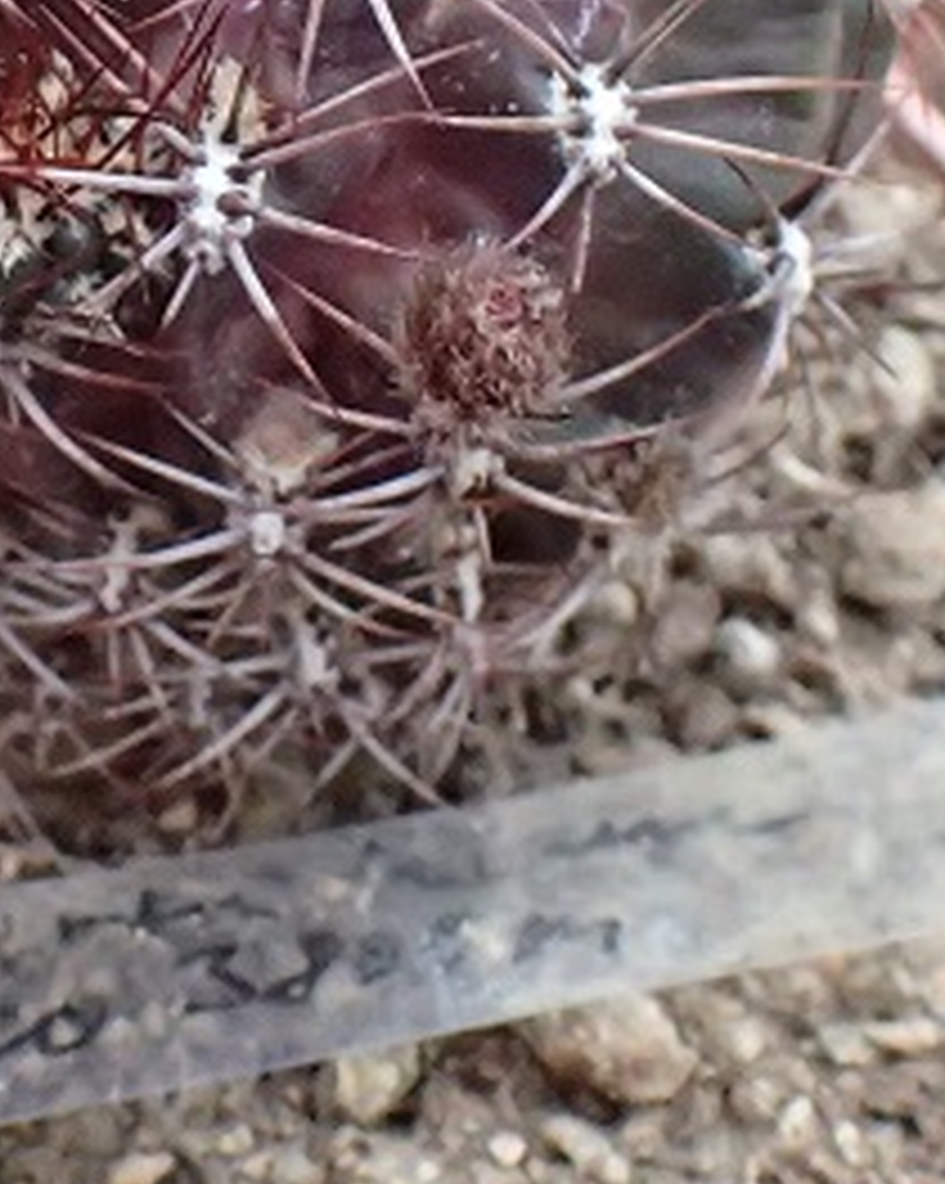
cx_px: 54
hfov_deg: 14.2
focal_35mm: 107
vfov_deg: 17.6
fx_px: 3745
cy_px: 50
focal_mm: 5.5
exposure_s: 1/60
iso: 800
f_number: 3.2
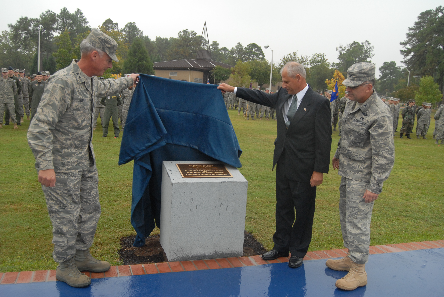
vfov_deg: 40.1
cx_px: 222
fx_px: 407
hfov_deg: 57.2
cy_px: 148
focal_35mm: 33
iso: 640
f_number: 4
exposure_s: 1/125
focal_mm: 22
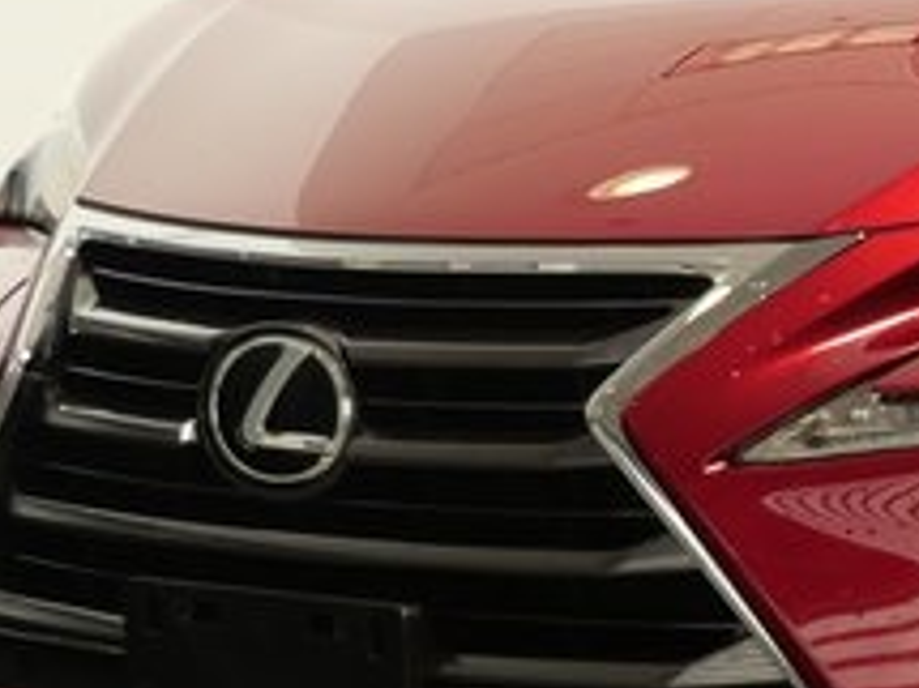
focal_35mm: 238
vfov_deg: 6.2
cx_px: 1633
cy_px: 346
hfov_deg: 8.0
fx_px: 6315
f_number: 5
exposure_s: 1/250
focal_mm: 25
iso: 250
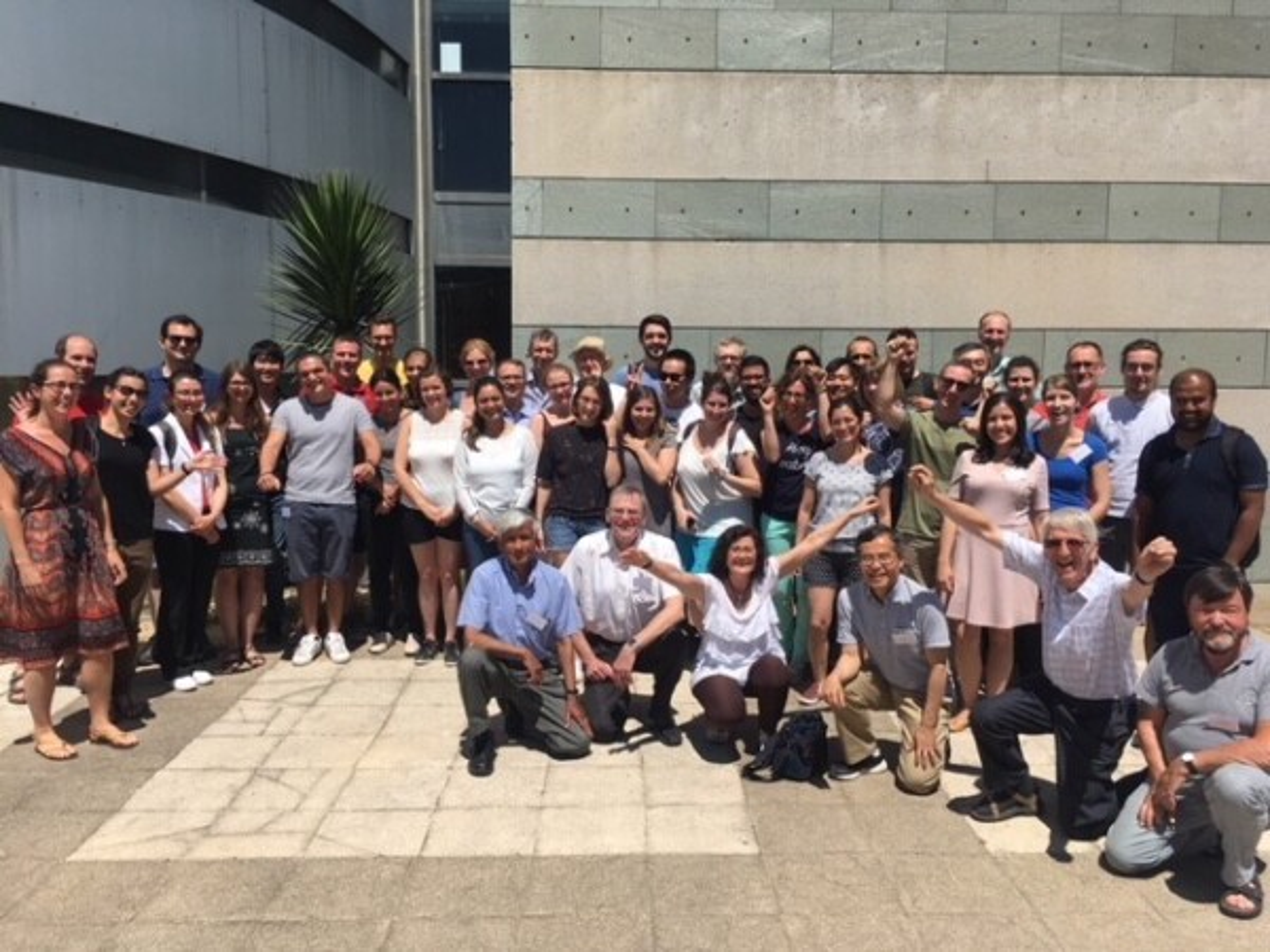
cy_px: 476
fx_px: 1064
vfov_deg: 48.2
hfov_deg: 61.7
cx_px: 635
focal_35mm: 29
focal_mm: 4.15
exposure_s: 1/2404
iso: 25
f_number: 2.2
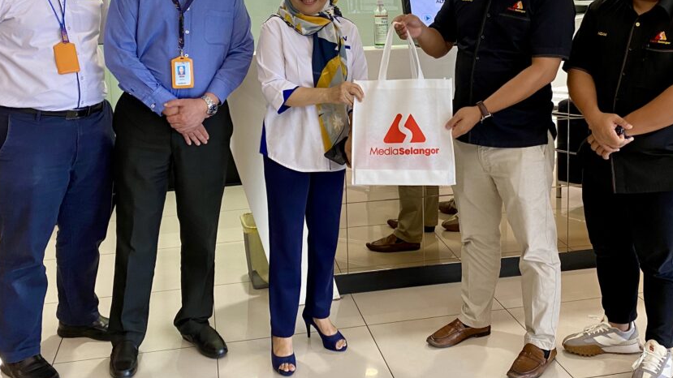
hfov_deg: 56.6
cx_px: 344
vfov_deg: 33.1
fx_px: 624
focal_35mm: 35
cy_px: 101
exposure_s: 1/50
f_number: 1.8
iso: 80
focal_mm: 4.25
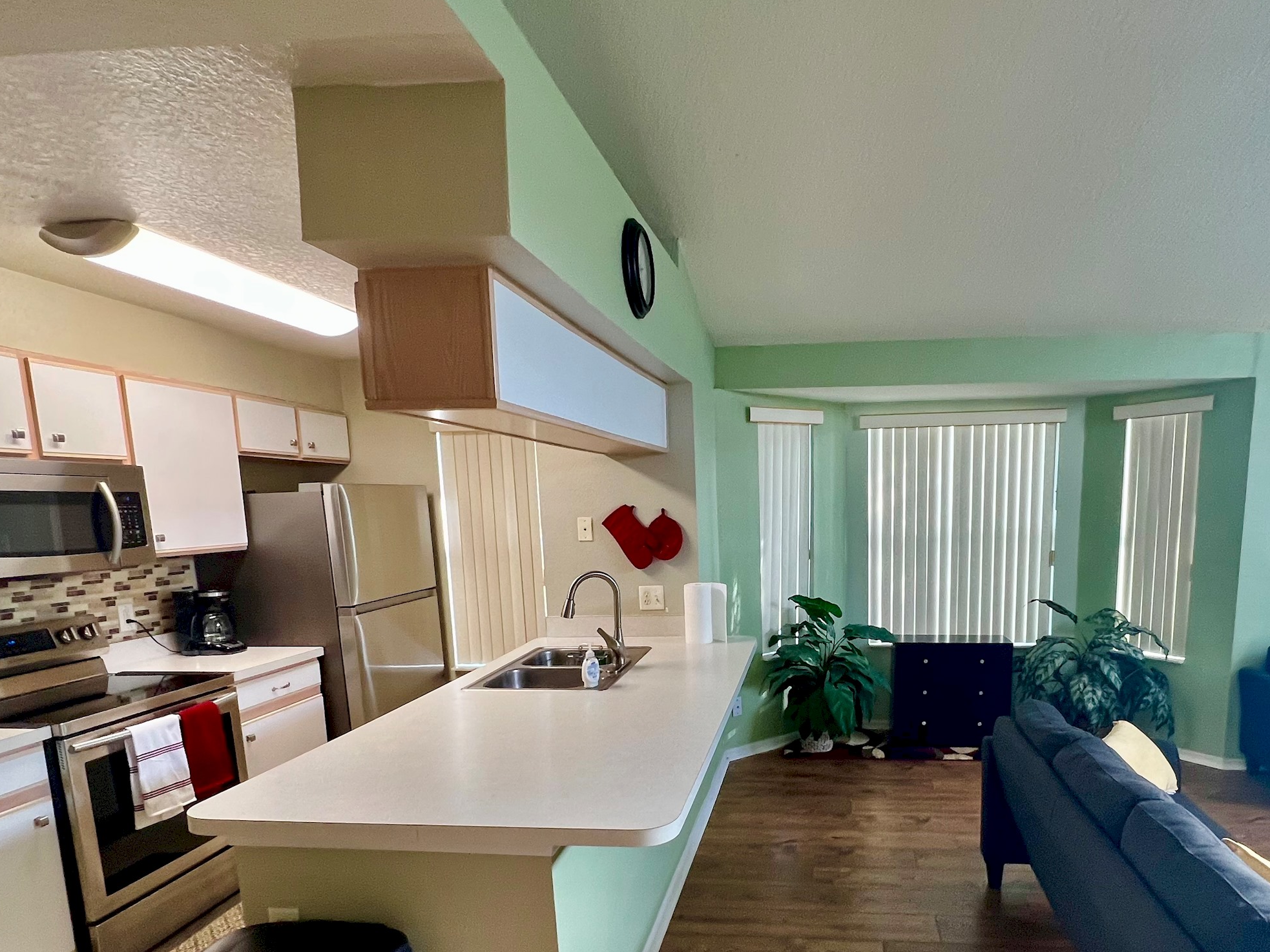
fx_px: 734
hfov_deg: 80.8
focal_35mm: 20
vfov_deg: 64.3
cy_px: 632
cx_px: 763
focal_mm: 1.57
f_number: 1.8
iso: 200
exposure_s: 1/120
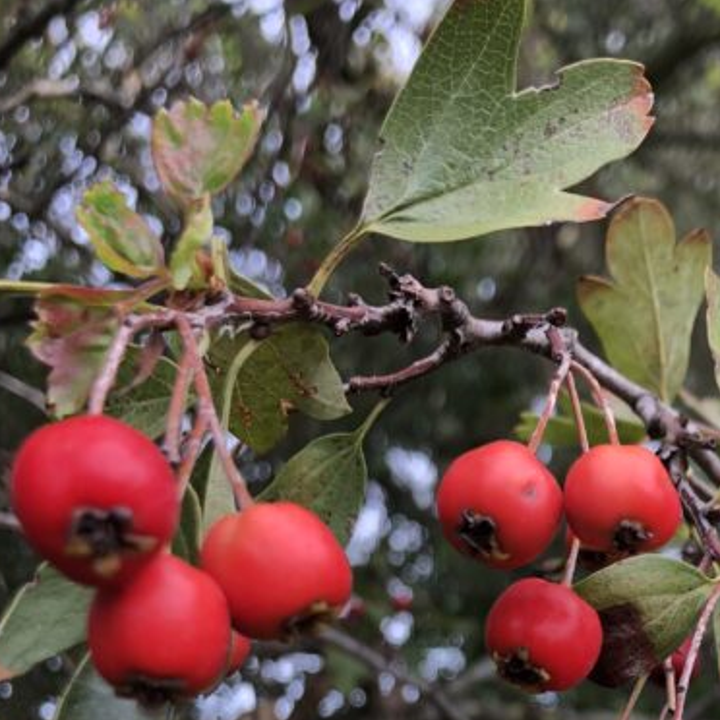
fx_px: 1459
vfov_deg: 25.5
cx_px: 532
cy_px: 806
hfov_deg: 27.4
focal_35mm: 62
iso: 20
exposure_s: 1/150
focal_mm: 3.99
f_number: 1.8
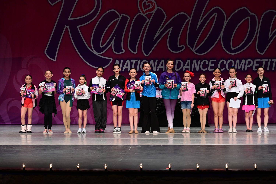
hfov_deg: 24.8
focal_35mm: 82
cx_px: 138
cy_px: 92
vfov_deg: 16.7
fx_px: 629
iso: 2500
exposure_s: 1/400
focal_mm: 82
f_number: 5.6
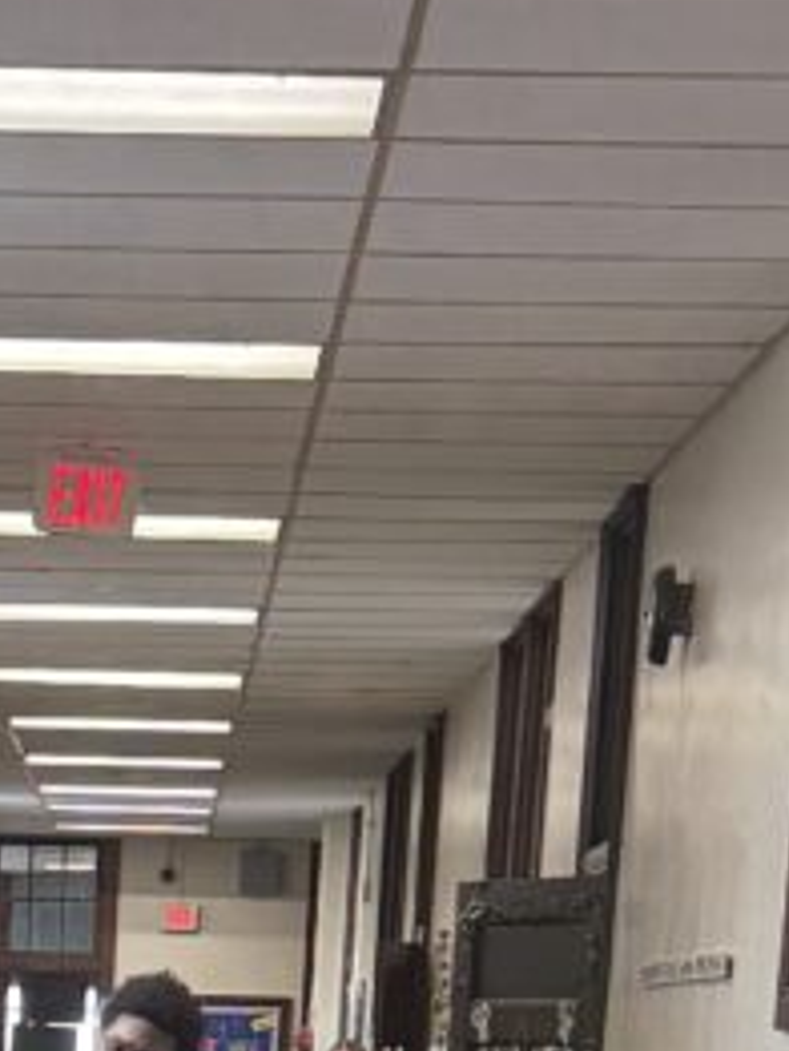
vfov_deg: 12.3
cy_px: 2126
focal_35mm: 141
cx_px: -169
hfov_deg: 10.4
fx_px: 4282
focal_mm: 6.76
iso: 320
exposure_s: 1/120
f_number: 1.78
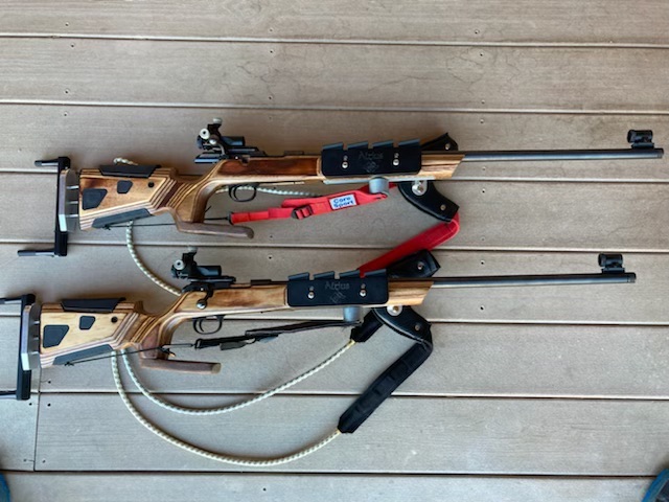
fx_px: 541
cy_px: 251
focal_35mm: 28
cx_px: 334
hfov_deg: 63.4
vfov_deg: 49.7
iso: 80
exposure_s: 1/95
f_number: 1.8
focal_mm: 3.99
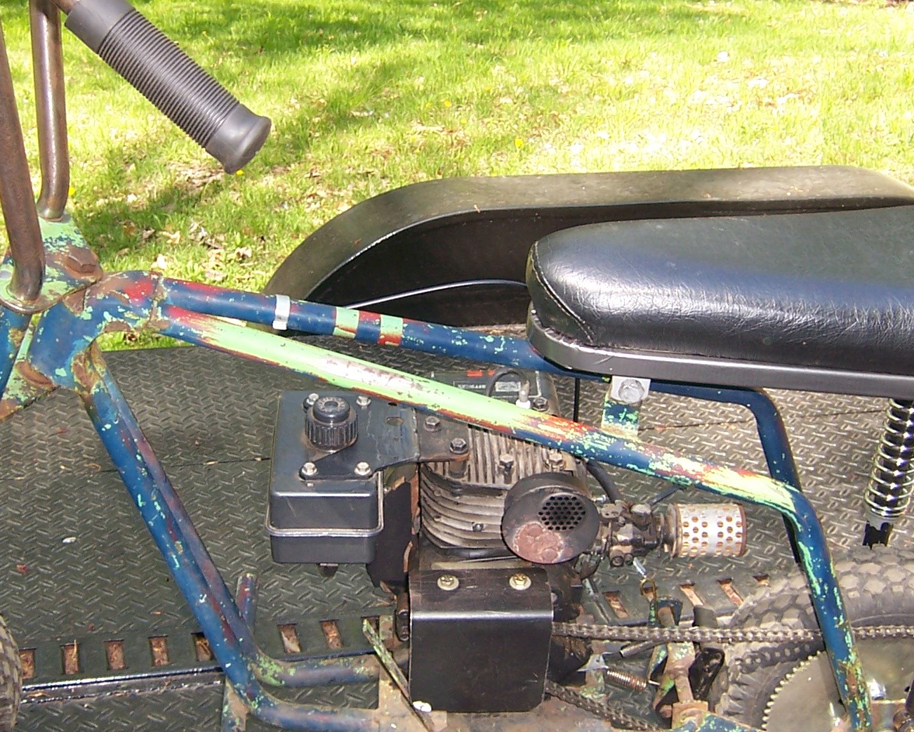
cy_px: 334
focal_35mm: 57
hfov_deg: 32.9
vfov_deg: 26.7
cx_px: 377
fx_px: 1542
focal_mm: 5.5
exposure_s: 1/125
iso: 80
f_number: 3.4
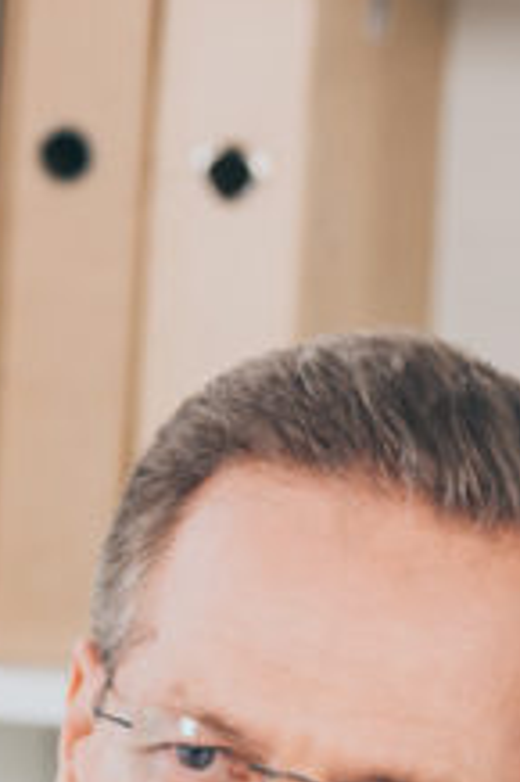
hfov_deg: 3.9
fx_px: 7638
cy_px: 1681
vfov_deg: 5.7
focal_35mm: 352
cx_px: 90
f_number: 4.5
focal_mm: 80
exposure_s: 1/160
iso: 160
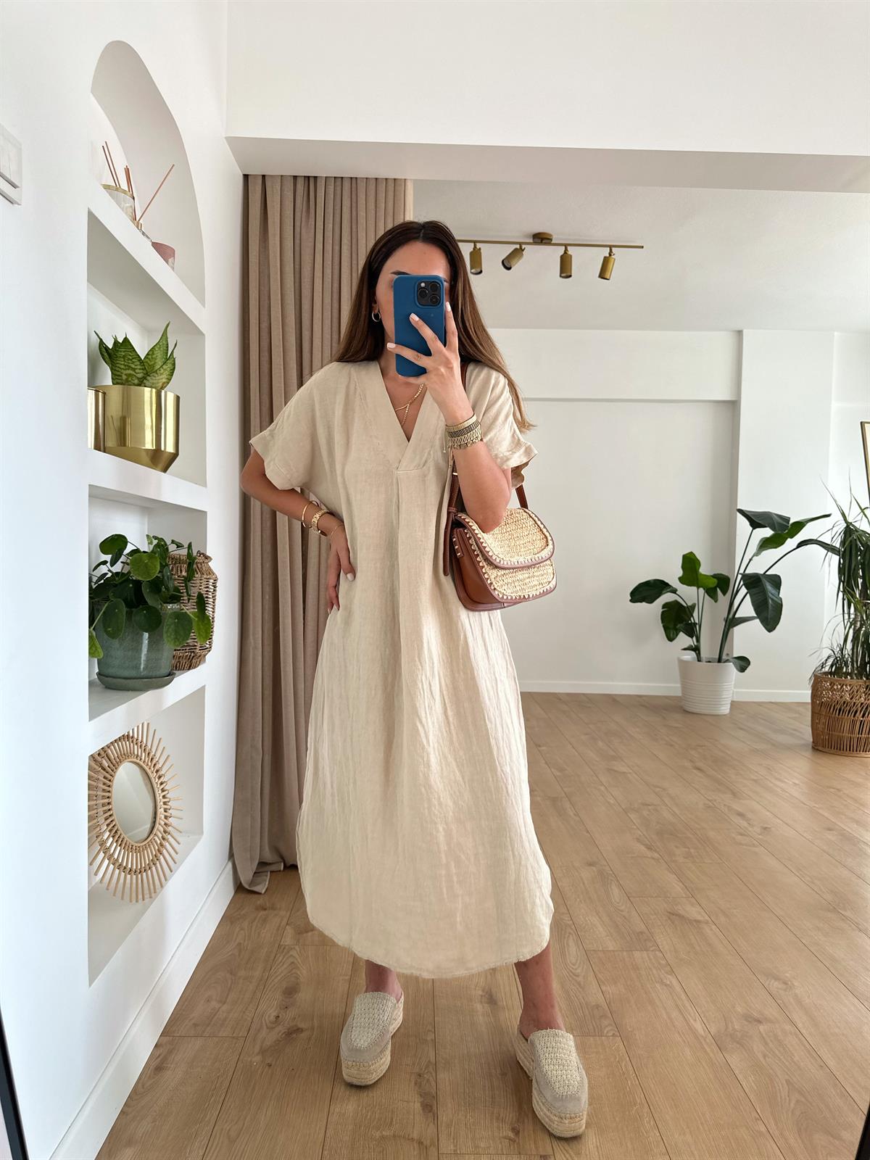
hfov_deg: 56.8
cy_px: 580
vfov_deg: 71.6
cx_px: 435
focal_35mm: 24
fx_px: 804
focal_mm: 6.86
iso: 64
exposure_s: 1/121
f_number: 1.78
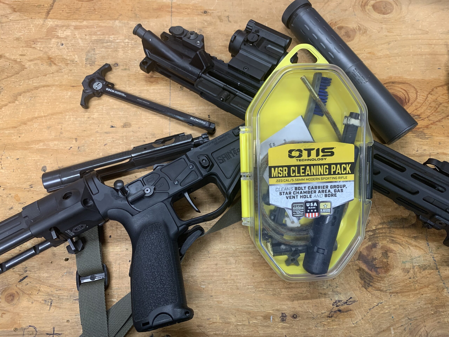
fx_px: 337
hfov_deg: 67.3
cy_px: 168
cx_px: 224
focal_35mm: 26
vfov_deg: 53.1
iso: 100
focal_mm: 4.25
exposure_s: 1/60
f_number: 1.8
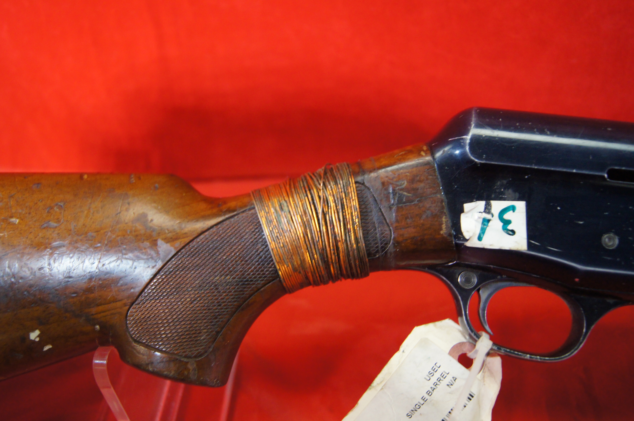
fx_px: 580
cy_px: 210
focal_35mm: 33
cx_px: 317
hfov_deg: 57.3
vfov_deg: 39.9
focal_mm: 22
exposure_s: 1/125
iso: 1600
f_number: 4
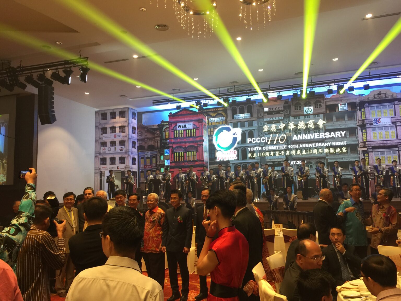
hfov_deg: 61.7
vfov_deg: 48.2
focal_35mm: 29
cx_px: 200
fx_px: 336
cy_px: 150
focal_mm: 4.15
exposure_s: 1/17
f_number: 2.2
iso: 40
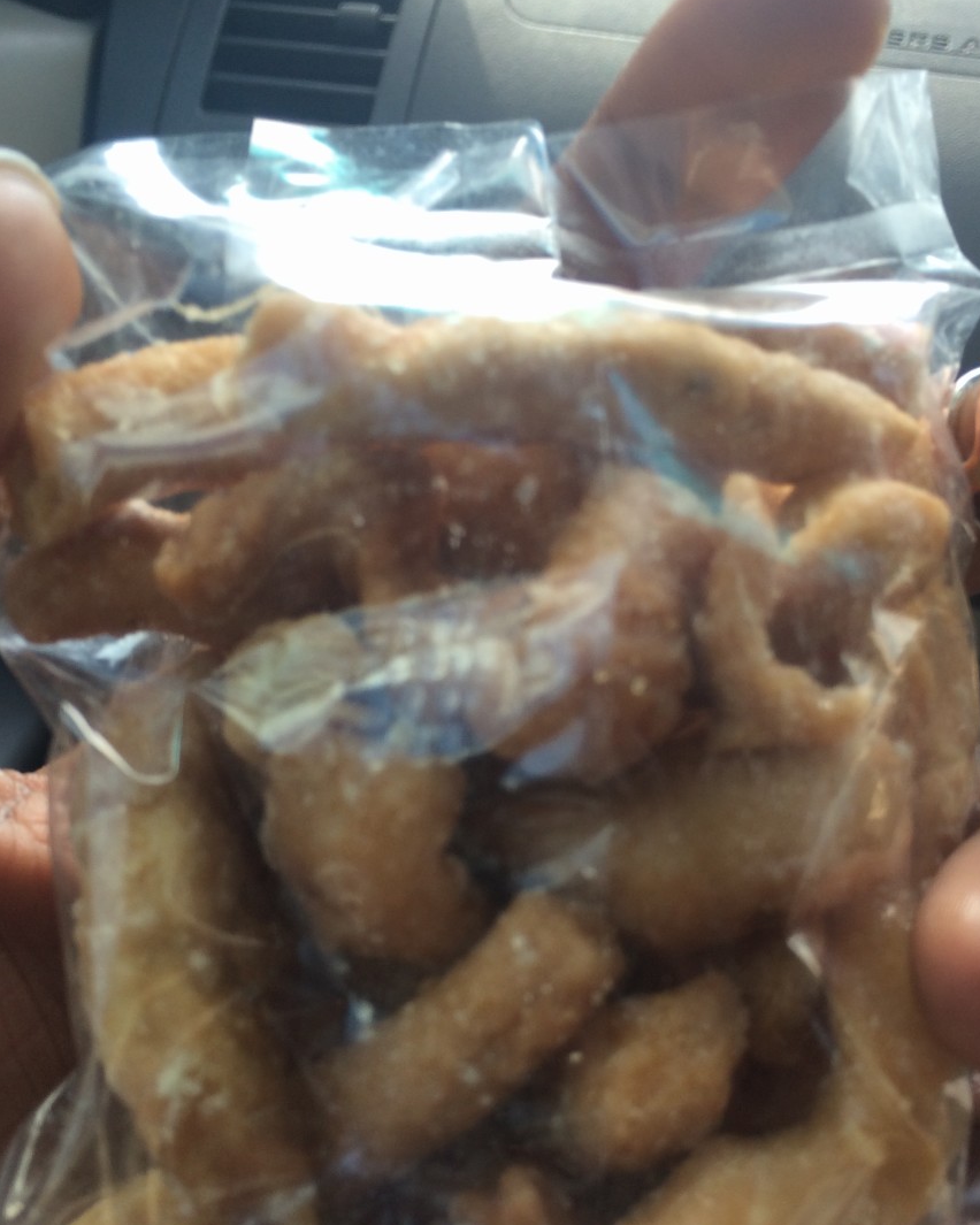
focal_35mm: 39
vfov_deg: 46.6
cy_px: 741
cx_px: 558
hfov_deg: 38.2
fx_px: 1414
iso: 32
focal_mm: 4.15
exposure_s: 1/128
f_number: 2.2
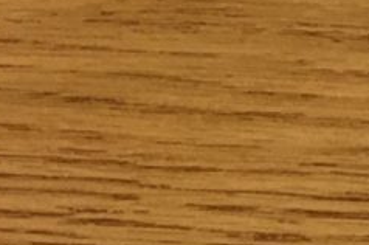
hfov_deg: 8.3
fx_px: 2037
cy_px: 506
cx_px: 1198
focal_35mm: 199
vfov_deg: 6.6
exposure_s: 1/30
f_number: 2.2
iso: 80
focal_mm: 4.15
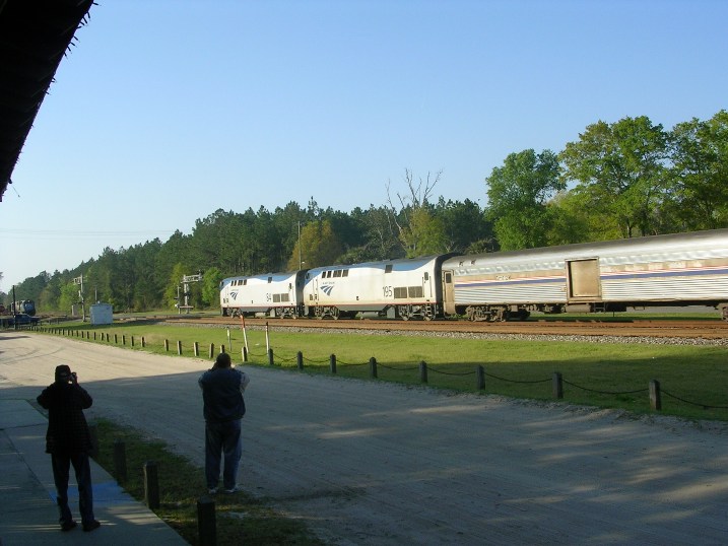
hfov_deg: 49.0
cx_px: 364
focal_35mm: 38
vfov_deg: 37.7
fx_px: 799
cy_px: 273
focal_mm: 5.8
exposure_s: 1/222
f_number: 5.6
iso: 50
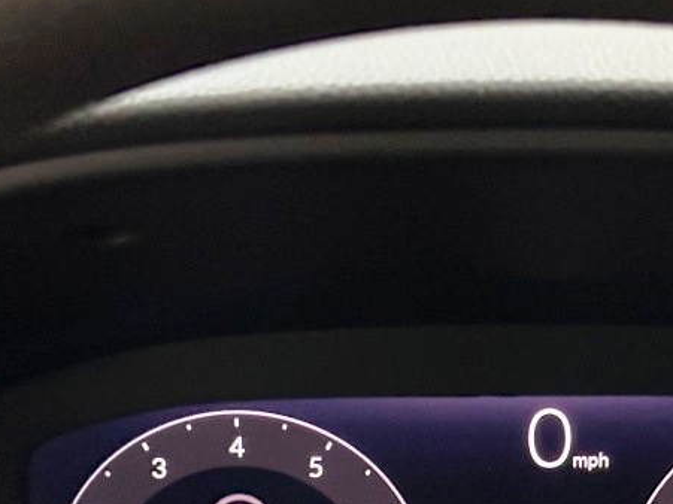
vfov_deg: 13.3
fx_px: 2119
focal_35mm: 109
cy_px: 558
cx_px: 531
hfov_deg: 17.9
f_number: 1.78
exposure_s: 1/24
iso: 640
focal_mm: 6.86
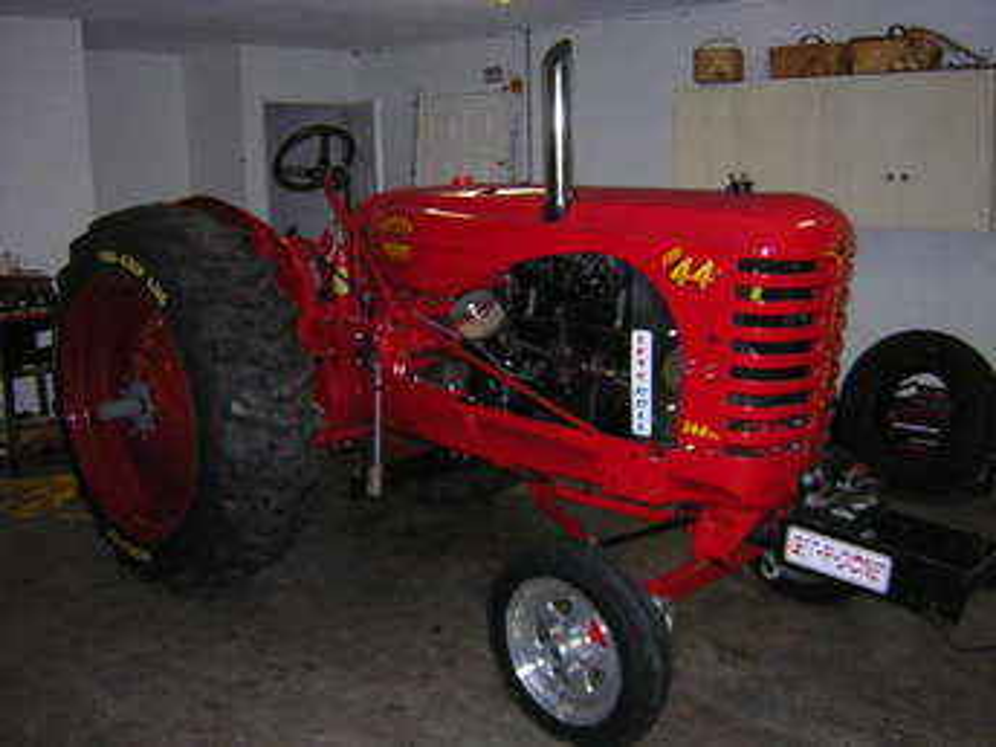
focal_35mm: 36
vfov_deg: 39.7
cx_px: 498
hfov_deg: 51.4
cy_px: 374
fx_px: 1036
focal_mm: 4.7
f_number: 2.6
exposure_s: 1/60.1
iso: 400
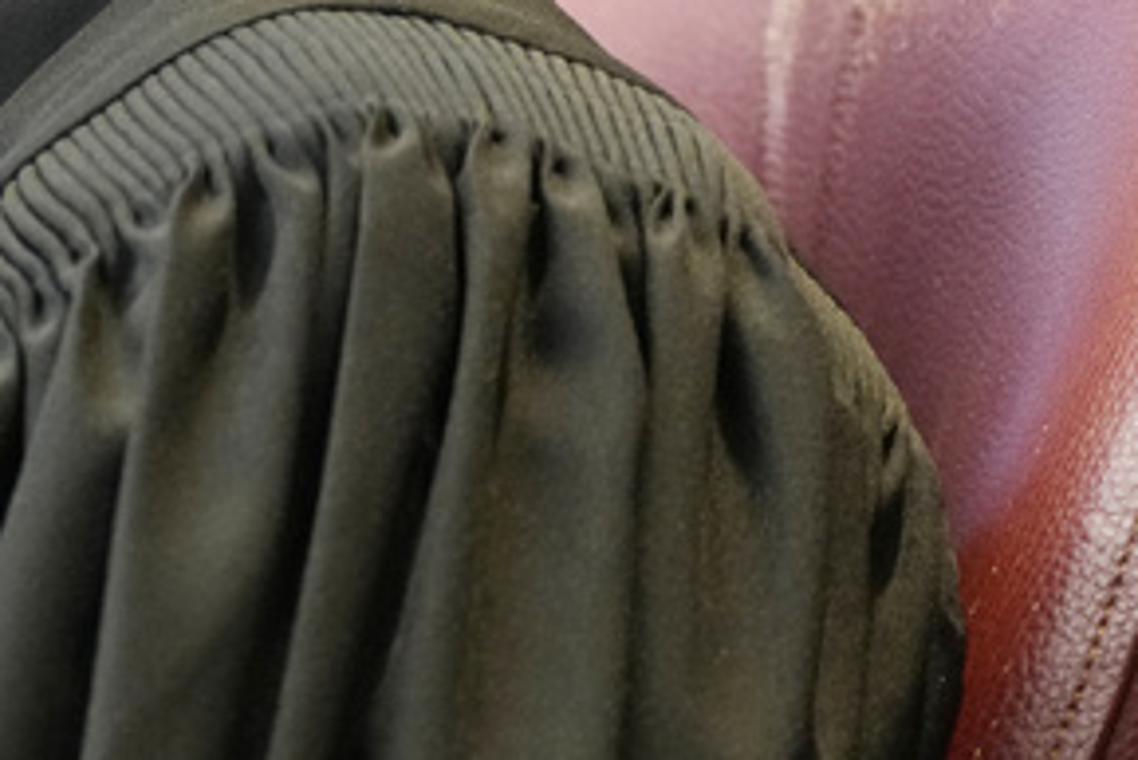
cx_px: -713
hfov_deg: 3.0
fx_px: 21505
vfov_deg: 2.0
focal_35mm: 680
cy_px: -128
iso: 6400
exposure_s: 1/400
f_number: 5.6
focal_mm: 192
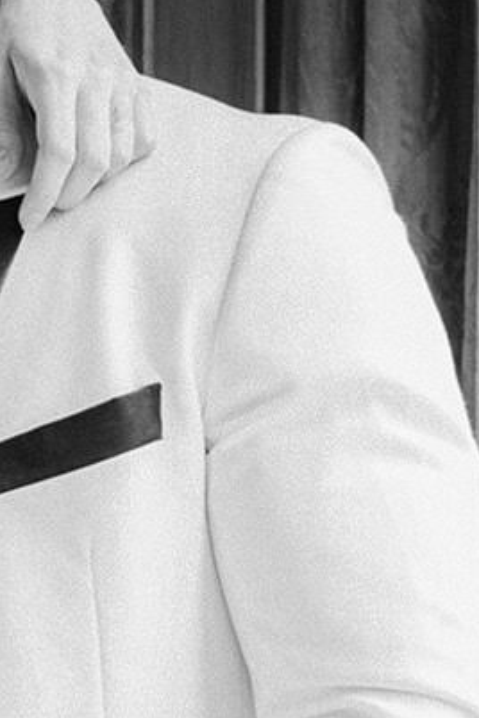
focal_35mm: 199
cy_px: 279
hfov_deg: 6.8
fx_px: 3971
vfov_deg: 10.3
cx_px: -233
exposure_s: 1/320
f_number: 2.8
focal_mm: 50
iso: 500
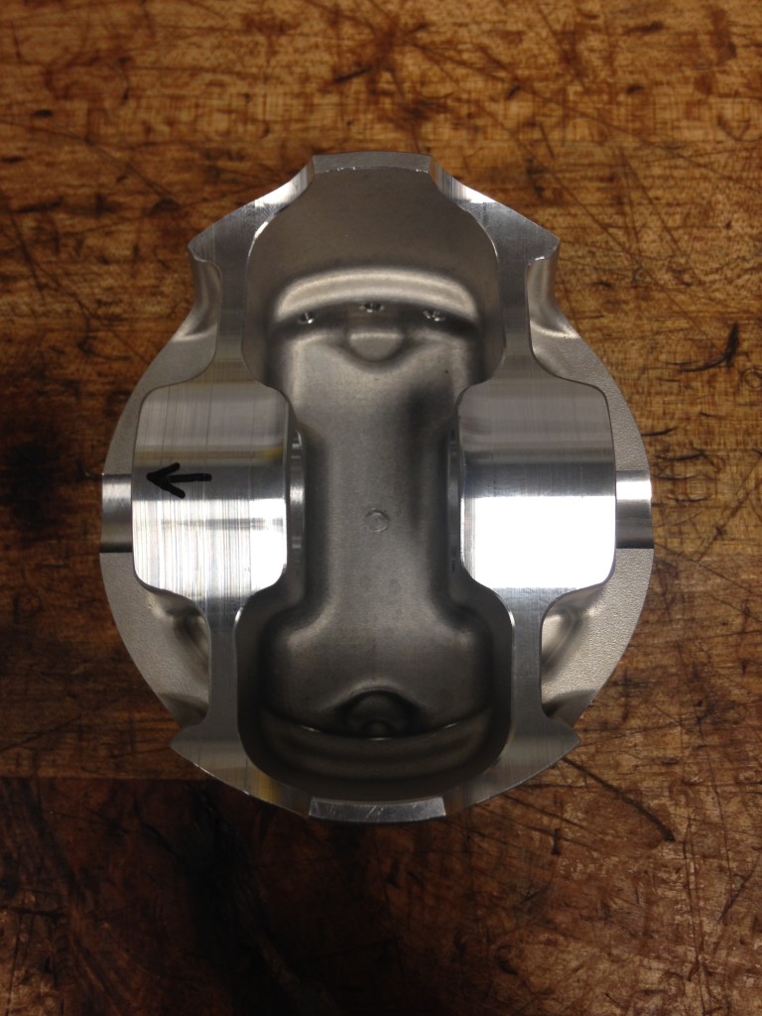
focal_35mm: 33
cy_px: 508
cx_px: 381
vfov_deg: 55.4
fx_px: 969
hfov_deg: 42.9
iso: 50
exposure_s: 1/24
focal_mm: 4.12
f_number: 2.4
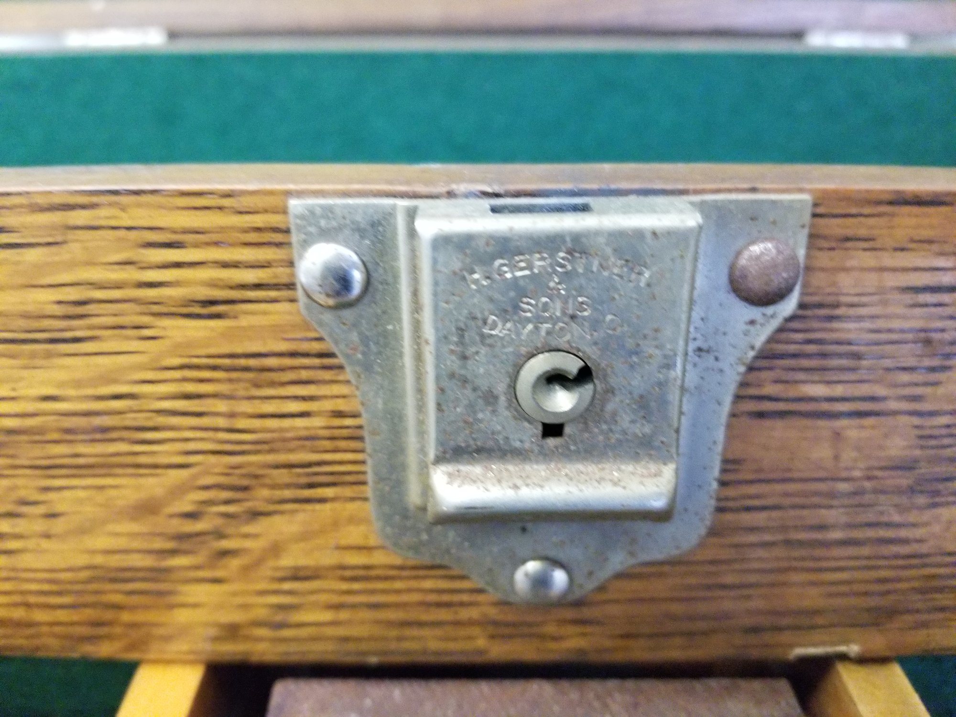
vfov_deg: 53.1
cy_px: 358
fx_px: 718
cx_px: 478
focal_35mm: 26
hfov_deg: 67.3
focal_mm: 4.25
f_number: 1.7
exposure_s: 1/60
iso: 800
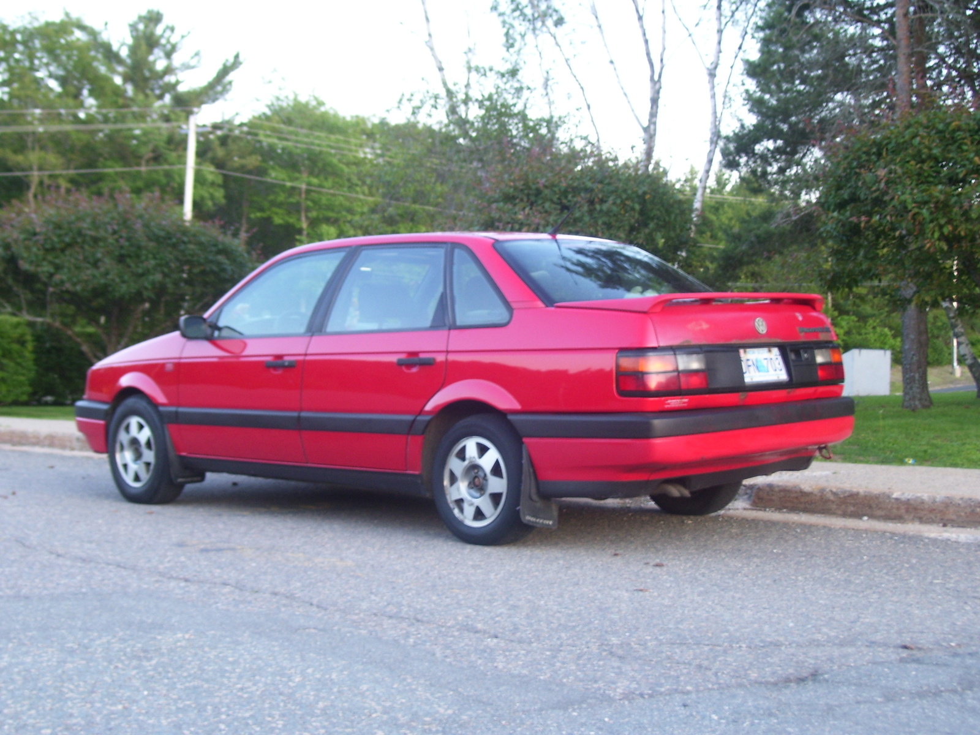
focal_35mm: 57
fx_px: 1614
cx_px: 490
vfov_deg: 25.7
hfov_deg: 33.8
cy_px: 368
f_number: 3.4
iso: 80
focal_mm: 9.4
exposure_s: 1/8
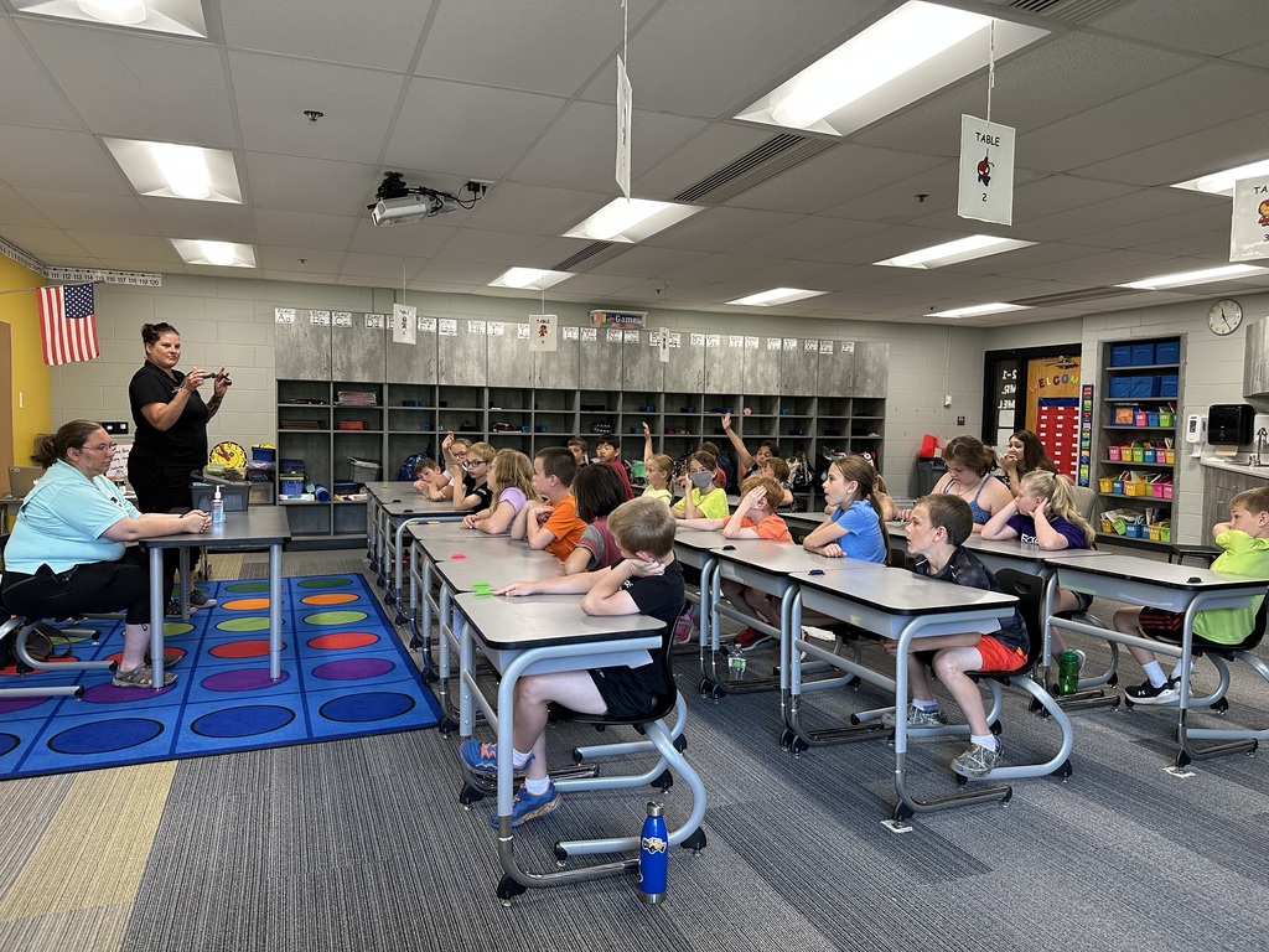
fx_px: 880
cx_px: 634
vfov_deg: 56.8
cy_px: 476
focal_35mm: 24
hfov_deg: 71.6
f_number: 1.78
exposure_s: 1/121
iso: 200
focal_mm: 6.86
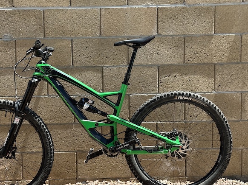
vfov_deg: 22.2
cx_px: 95
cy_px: 119
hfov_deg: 29.3
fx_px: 473
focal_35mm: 66
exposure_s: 1/1695
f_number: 1.78
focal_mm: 6.86
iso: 64
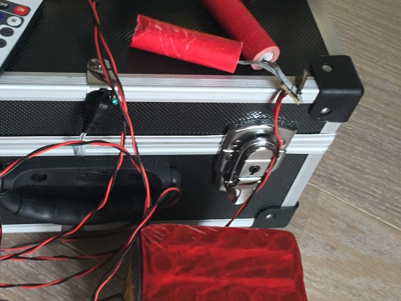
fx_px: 730
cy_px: 103
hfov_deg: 30.4
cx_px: 122
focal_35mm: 63
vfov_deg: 23.2
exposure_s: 1/20
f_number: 2.2
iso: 250
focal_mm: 4.15
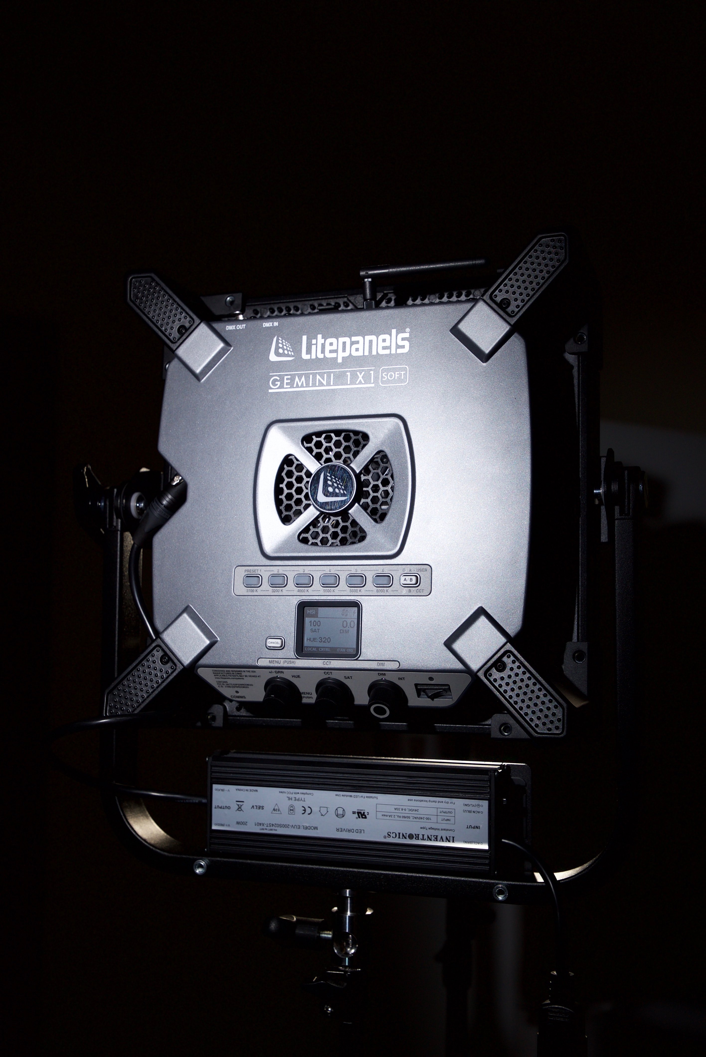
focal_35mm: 40
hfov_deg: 33.4
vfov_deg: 48.4
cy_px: 528
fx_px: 1175
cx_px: 353
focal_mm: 40
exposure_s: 1/250
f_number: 5.6
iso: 500
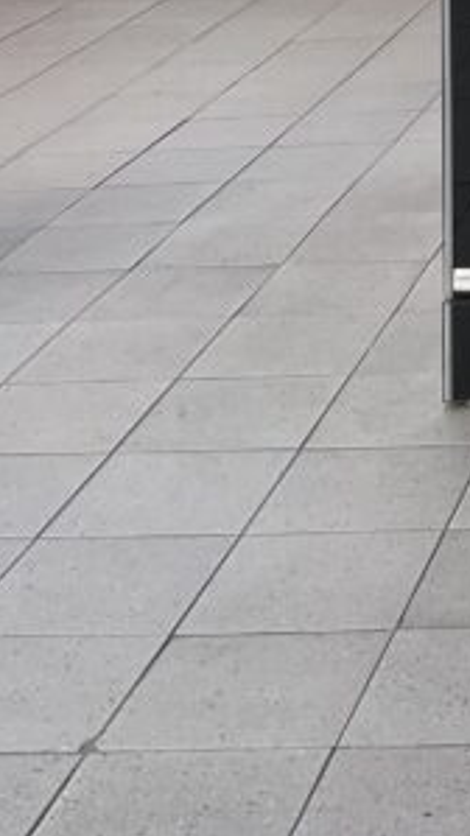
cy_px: -526
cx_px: 979
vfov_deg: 18.6
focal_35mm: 97
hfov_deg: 11.2
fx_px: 2151
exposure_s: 1/120
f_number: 1.6
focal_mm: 4.2
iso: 64
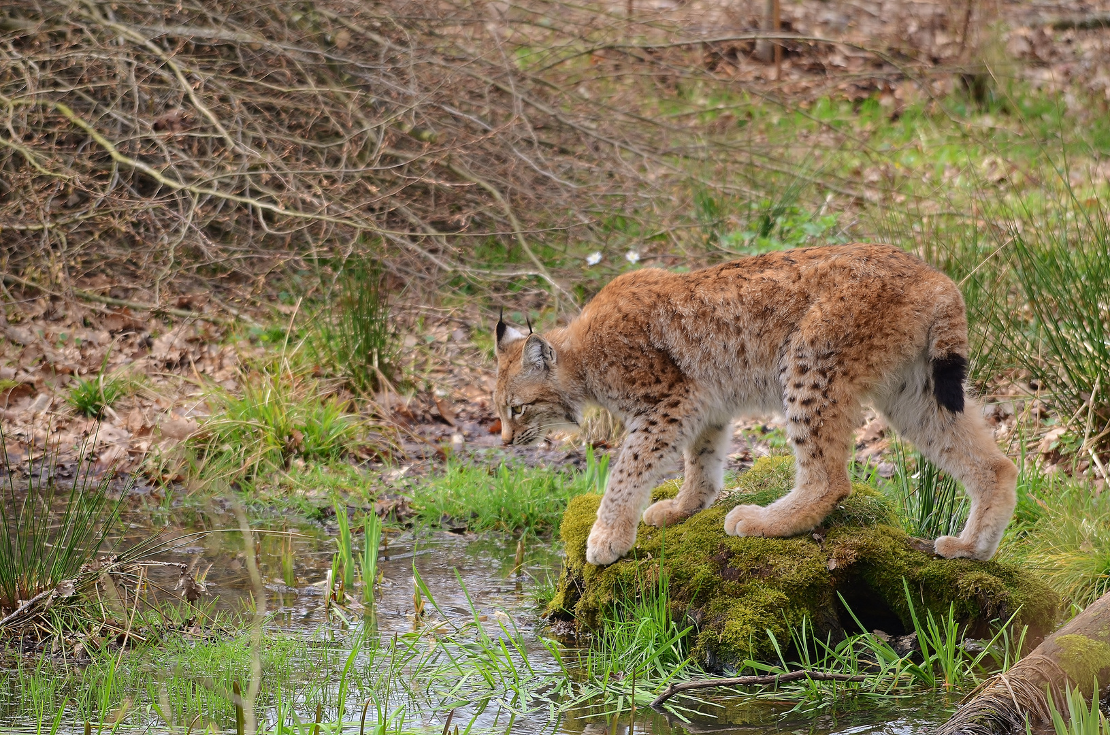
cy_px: 368
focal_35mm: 375
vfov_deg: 3.6
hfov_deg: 5.5
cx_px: 555
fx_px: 11538
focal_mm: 250
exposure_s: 1/320
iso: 400
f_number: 5.3
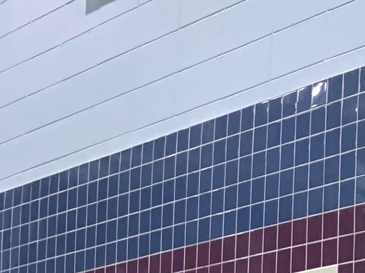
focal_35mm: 128
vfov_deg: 11.1
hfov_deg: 12.5
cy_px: 424
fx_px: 1349
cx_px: 835
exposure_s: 1/60
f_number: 1.8
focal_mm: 4.25
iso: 125
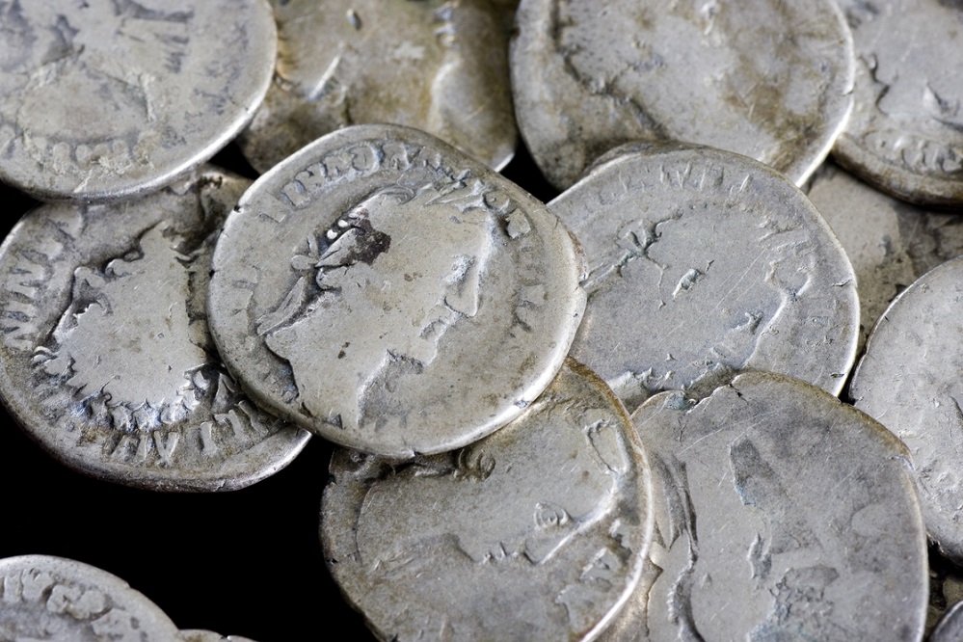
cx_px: 482
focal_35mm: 135
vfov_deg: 10.2
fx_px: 3611
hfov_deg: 15.2
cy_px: 321
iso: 100
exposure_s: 1/25
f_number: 11
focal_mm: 90
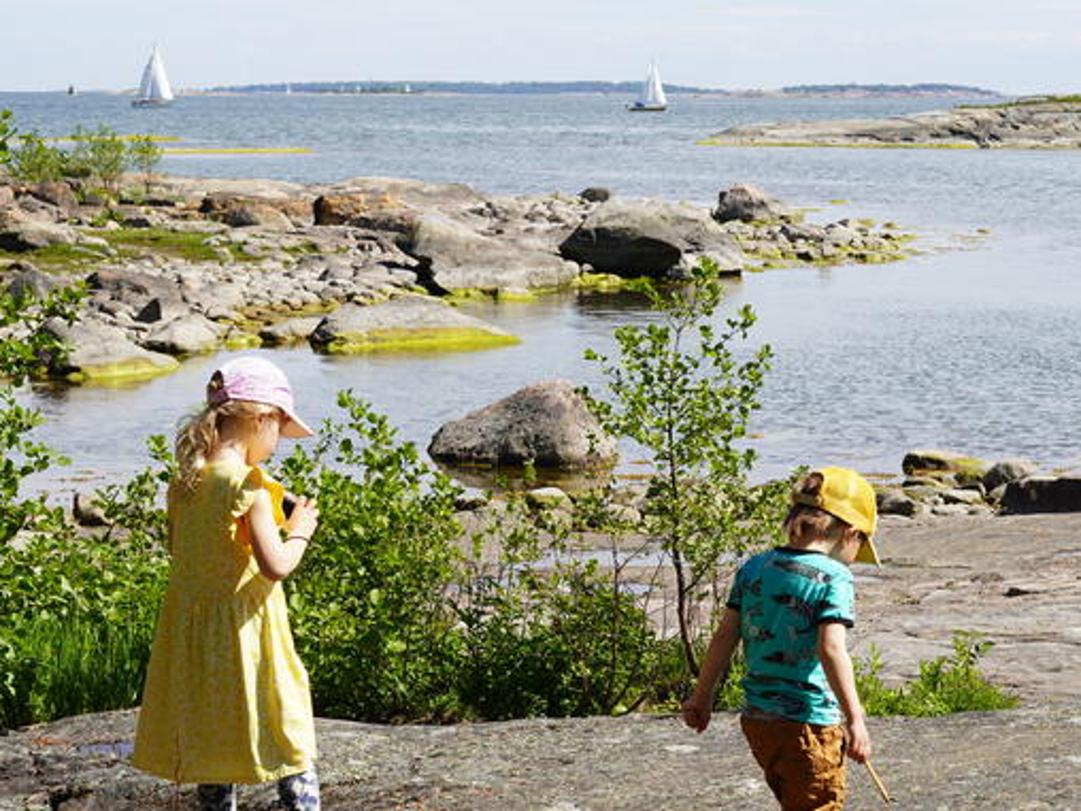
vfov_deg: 15.2
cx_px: 628
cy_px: 552
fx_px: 3029
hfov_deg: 20.2
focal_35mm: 97
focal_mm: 50
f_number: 9
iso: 100
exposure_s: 1/125
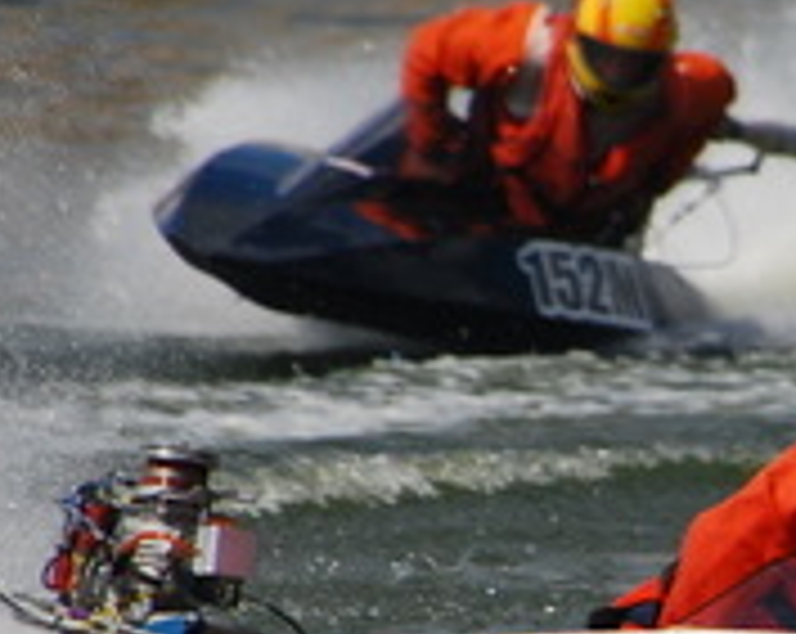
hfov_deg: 1.1
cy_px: 495
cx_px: 832
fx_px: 40501
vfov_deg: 0.9
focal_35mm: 1722
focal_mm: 270
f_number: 6.3
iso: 320
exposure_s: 1/2500
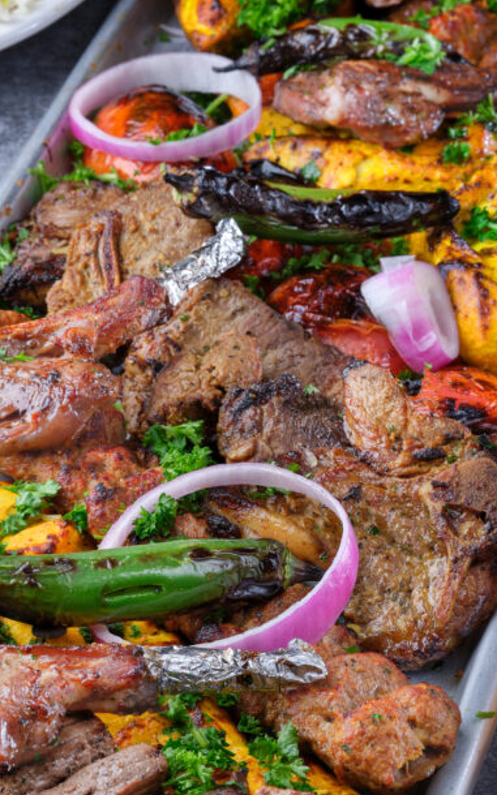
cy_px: 345
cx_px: 230
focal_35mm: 169
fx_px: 3664
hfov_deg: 7.8
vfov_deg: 12.4
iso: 100
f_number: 20
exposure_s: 1/125
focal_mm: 120
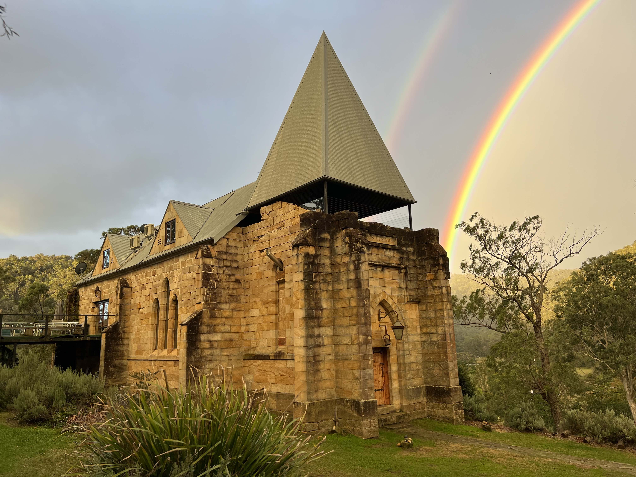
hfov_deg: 67.3
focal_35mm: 26
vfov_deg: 53.1
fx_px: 478
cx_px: 318
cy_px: 238
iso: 40
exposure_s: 1/266
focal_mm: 5.7
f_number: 1.5
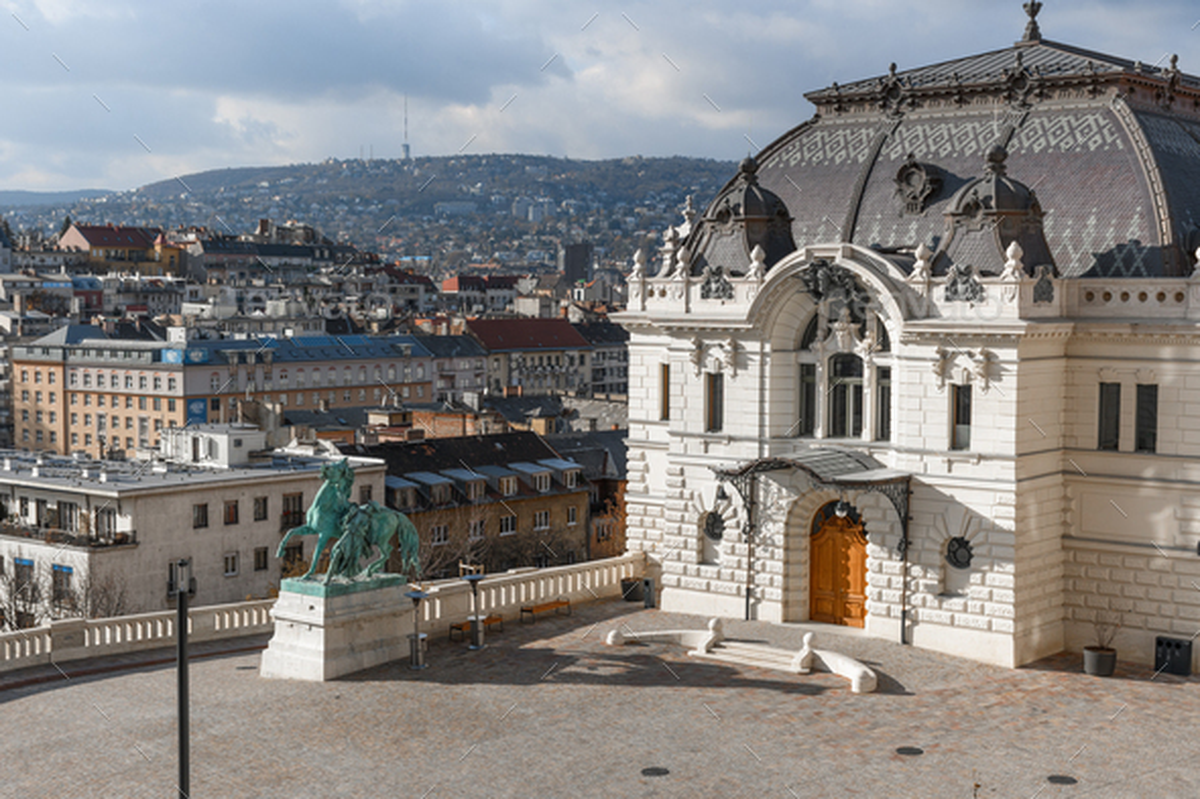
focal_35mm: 51
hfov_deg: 38.9
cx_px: 600
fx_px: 1699
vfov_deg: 26.5
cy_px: 400
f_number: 6.3
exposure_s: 1/1250
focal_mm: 34
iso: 250
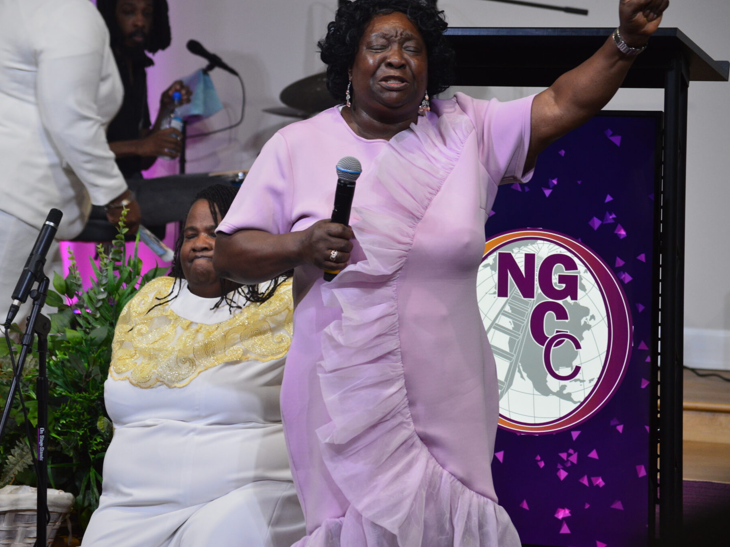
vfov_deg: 10.7
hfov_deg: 14.2
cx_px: 337
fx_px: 2921
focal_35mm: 139
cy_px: 274
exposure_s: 1/100
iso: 800
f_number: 4.2
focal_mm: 85
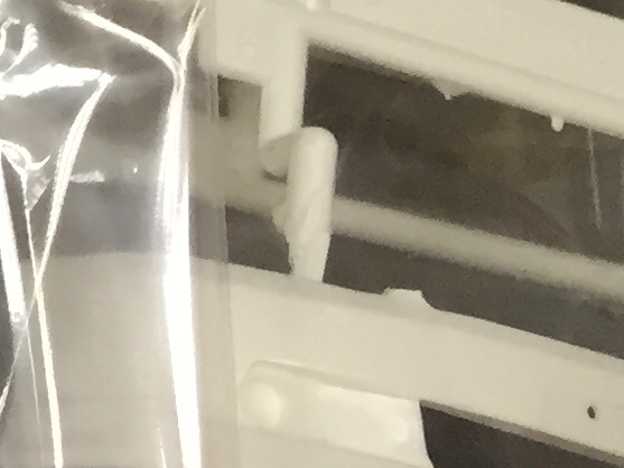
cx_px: -1014
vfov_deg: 8.0
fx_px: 3065
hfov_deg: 9.8
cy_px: -729
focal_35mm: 170
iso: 80
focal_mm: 4.15
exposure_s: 1/33
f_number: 2.2
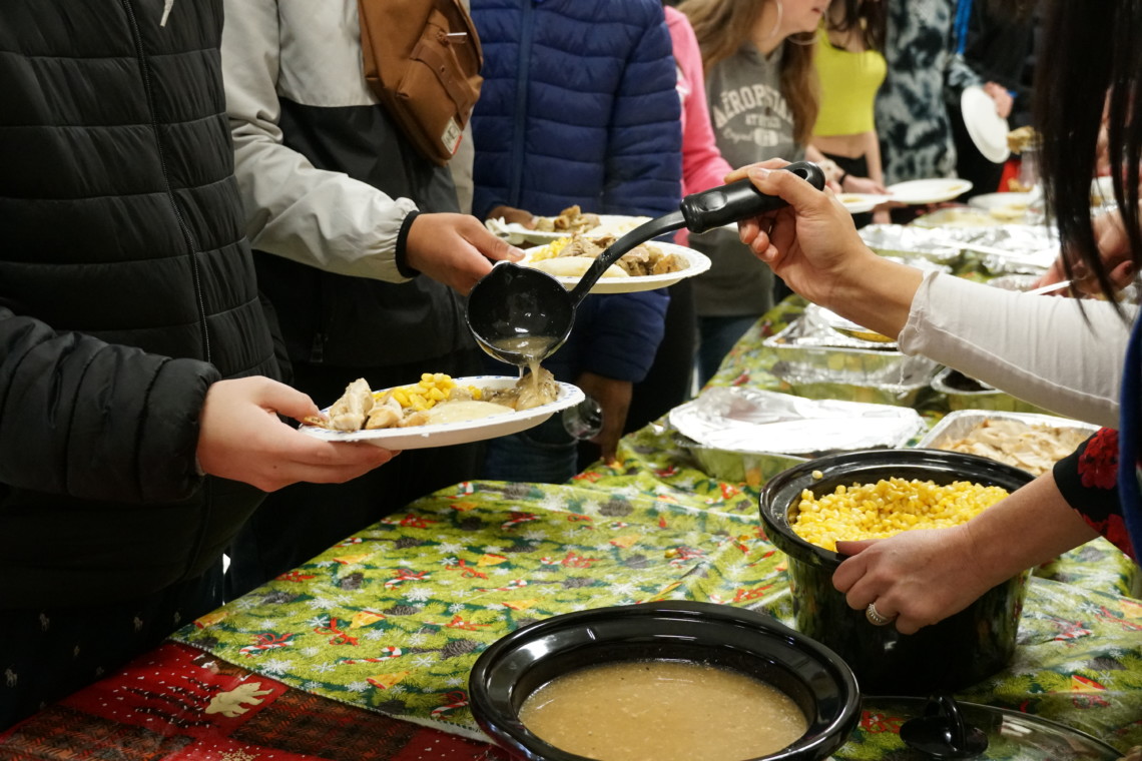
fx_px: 1570
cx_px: 571
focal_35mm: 50
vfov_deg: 27.3
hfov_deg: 40.0
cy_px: 380
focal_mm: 33
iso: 4000
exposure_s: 1/160
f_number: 4.5
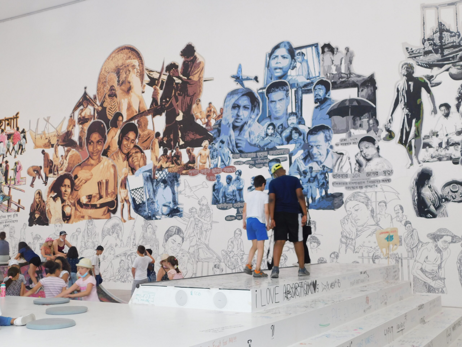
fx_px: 534
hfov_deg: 46.8
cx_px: 231
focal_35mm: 40
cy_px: 174
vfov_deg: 36.0
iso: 125
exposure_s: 1/40
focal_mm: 7.1
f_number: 3.6
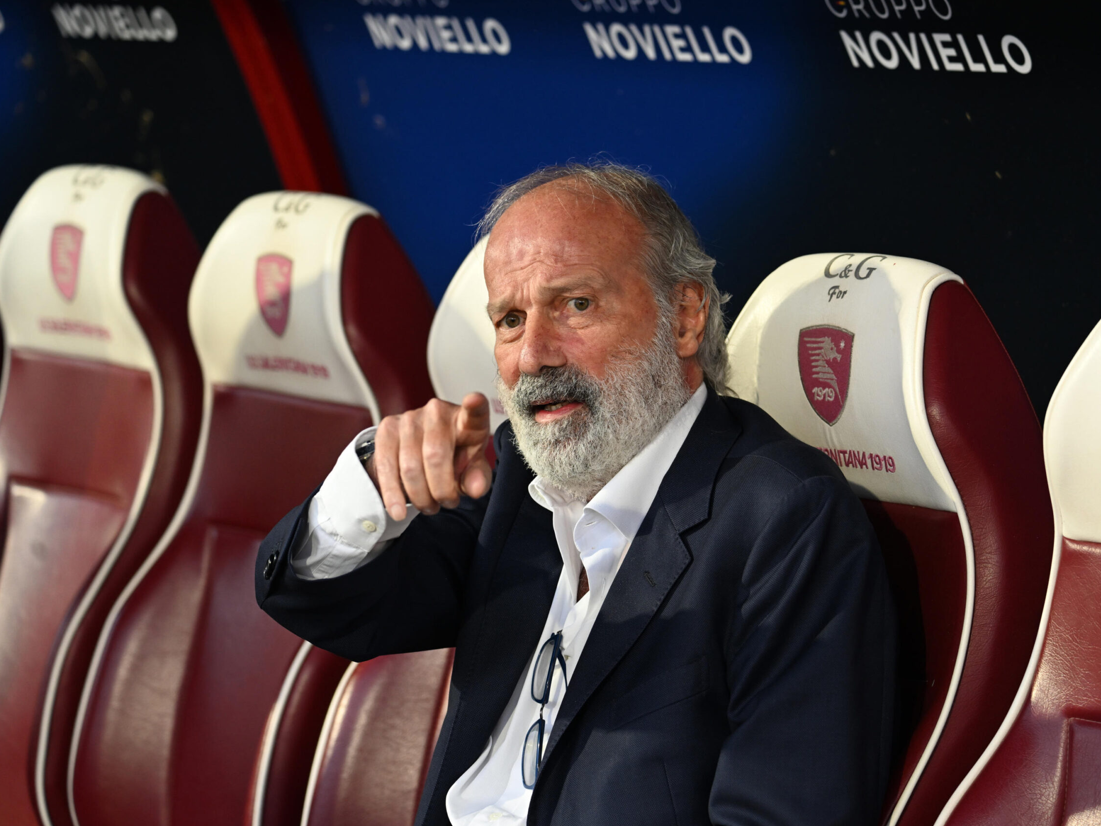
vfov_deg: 8.5
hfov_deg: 11.4
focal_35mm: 174
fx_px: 5535
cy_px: 412
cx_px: 620
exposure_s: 1/250
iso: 1000
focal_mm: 160
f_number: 4.8
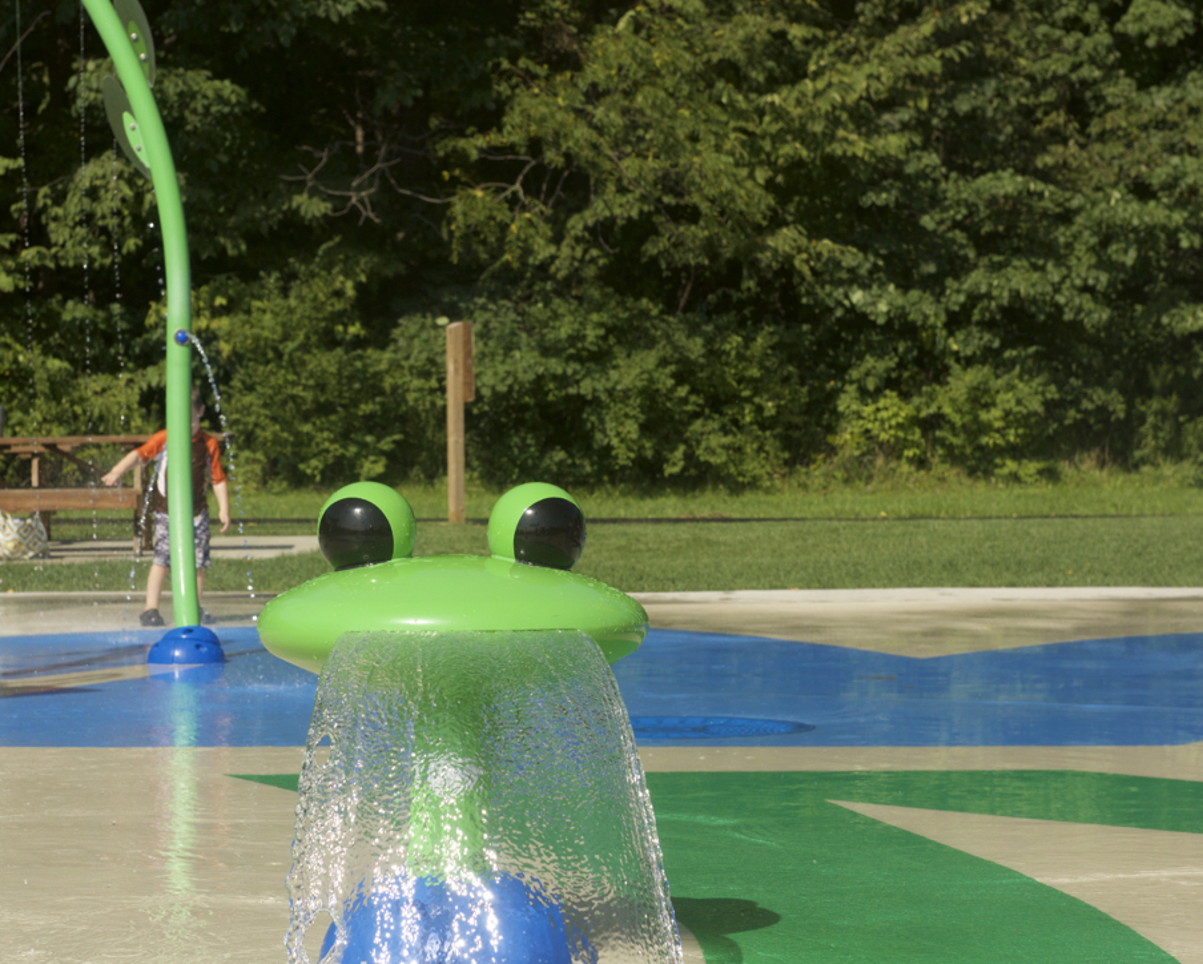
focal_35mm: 93
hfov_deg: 20.6
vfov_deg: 16.5
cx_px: 478
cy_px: 549
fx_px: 3313
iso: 800
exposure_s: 1/2000
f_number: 9
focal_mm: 70
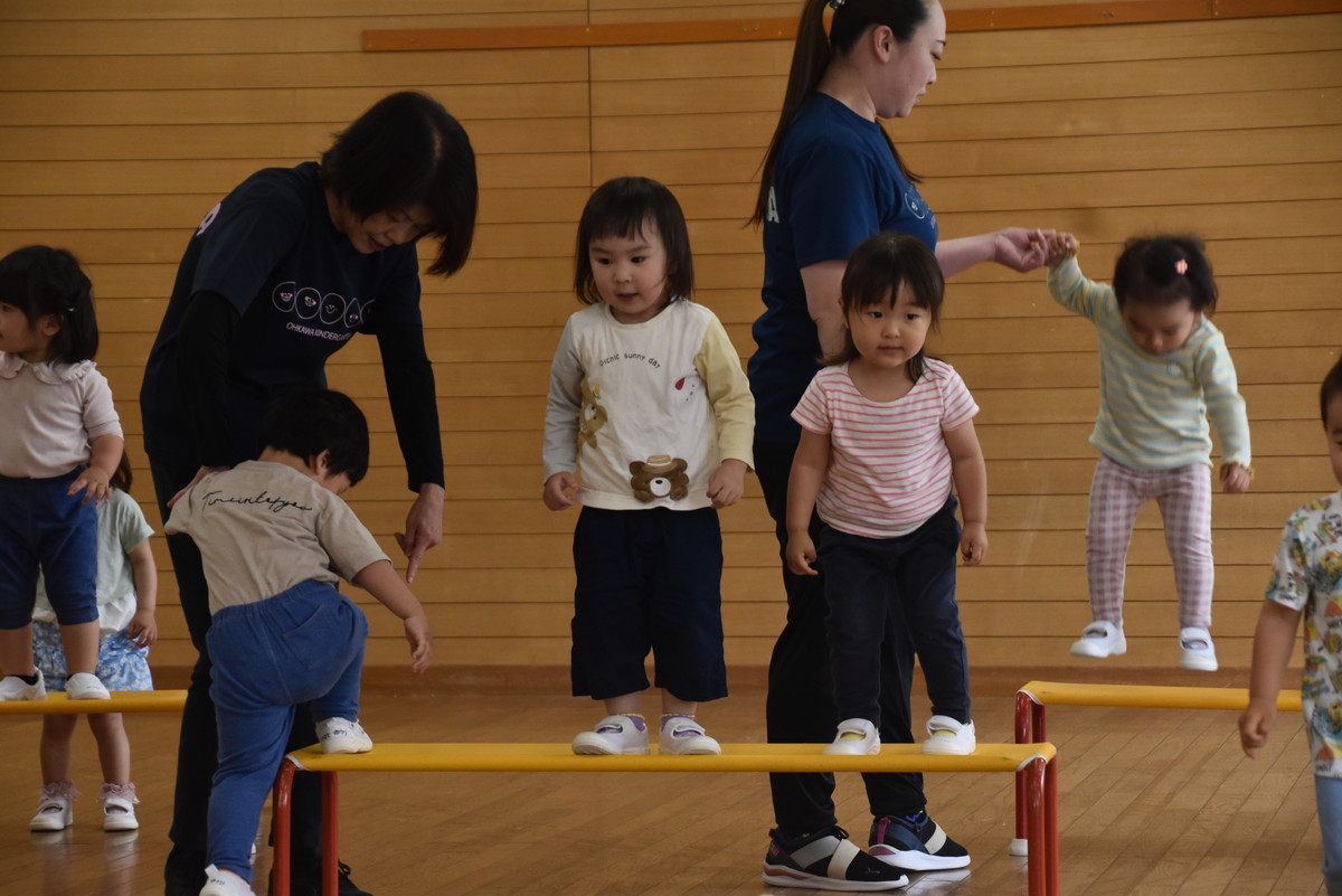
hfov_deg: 17.5
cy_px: 448
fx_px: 4363
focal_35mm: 117
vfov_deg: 11.7
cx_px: 671
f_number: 5.3
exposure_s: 1/125
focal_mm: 78
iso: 1000
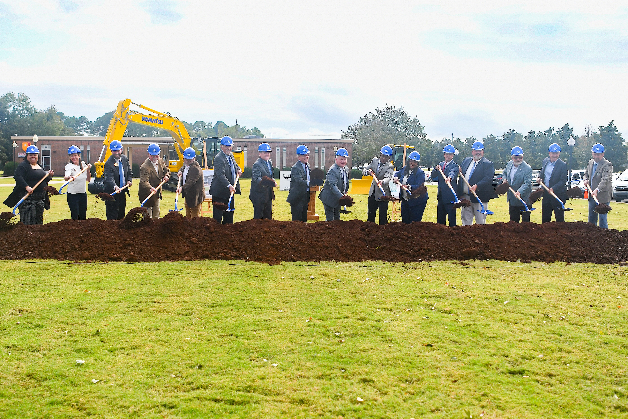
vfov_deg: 36.9
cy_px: 210
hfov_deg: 53.1
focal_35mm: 36
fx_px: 628
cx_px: 314
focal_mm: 24
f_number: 2.8
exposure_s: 1/1600
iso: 400
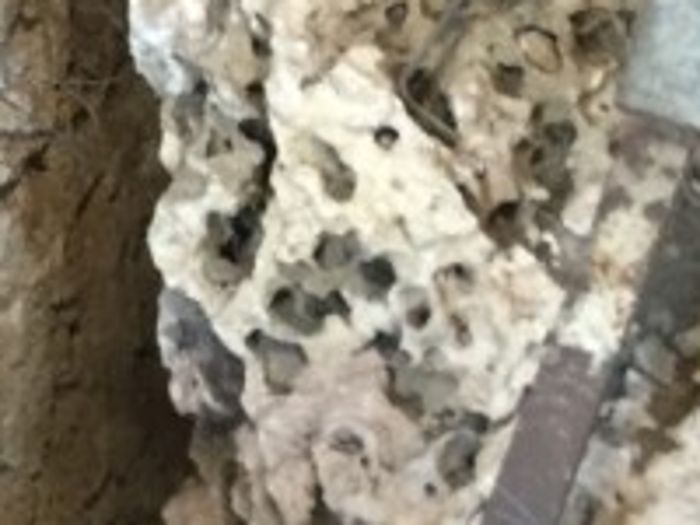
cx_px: -794
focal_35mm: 145
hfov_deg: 11.8
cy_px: -553
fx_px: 2932
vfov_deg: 9.5
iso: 100
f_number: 2.2
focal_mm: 4.15
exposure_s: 1/30
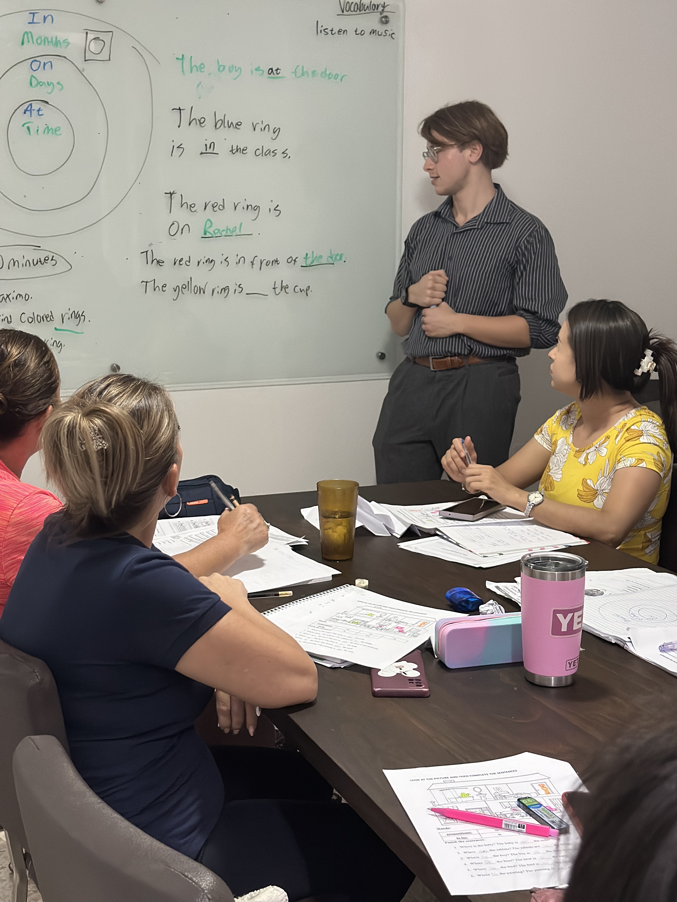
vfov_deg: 39.7
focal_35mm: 48
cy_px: 451
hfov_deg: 30.3
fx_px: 1252
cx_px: 338
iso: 640
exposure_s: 1/30
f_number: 1.78
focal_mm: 6.86
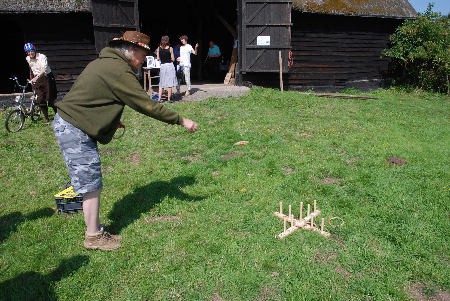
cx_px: 225
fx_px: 338
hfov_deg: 67.3
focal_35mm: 27
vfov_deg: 48.0
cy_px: 150
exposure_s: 1/250
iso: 125
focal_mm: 18
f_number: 8
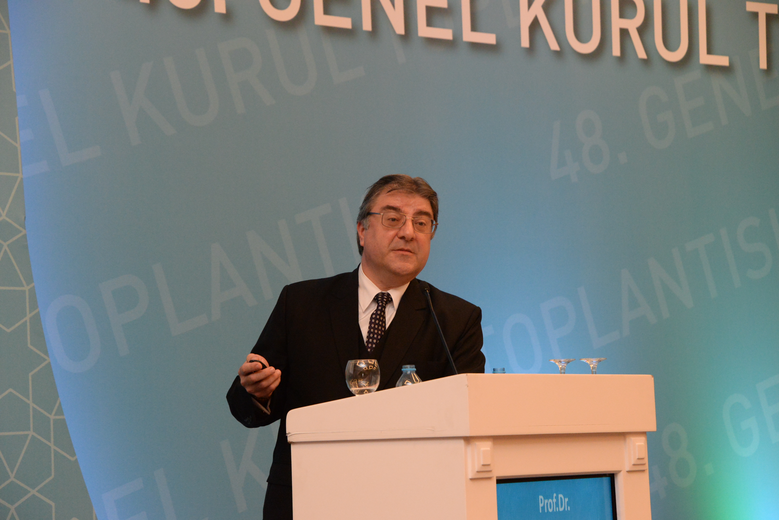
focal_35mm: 112
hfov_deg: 18.3
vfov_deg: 12.2
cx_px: 390
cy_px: 260
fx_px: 2424
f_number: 7.1
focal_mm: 112
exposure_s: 1/200
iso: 5000
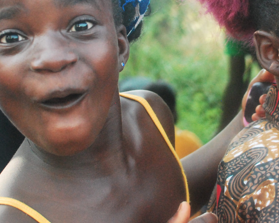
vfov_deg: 14.8
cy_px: 62
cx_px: 182
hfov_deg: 18.4
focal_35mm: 104
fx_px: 859
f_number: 4
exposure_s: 1/640
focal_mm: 35
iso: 1600
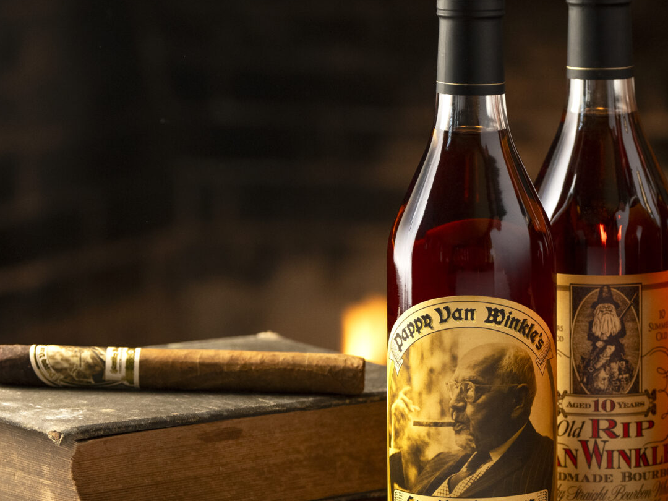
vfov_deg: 7.6
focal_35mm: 196
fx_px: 3782
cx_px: 562
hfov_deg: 10.1
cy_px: 237
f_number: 4
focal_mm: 86
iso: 800
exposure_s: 1/40
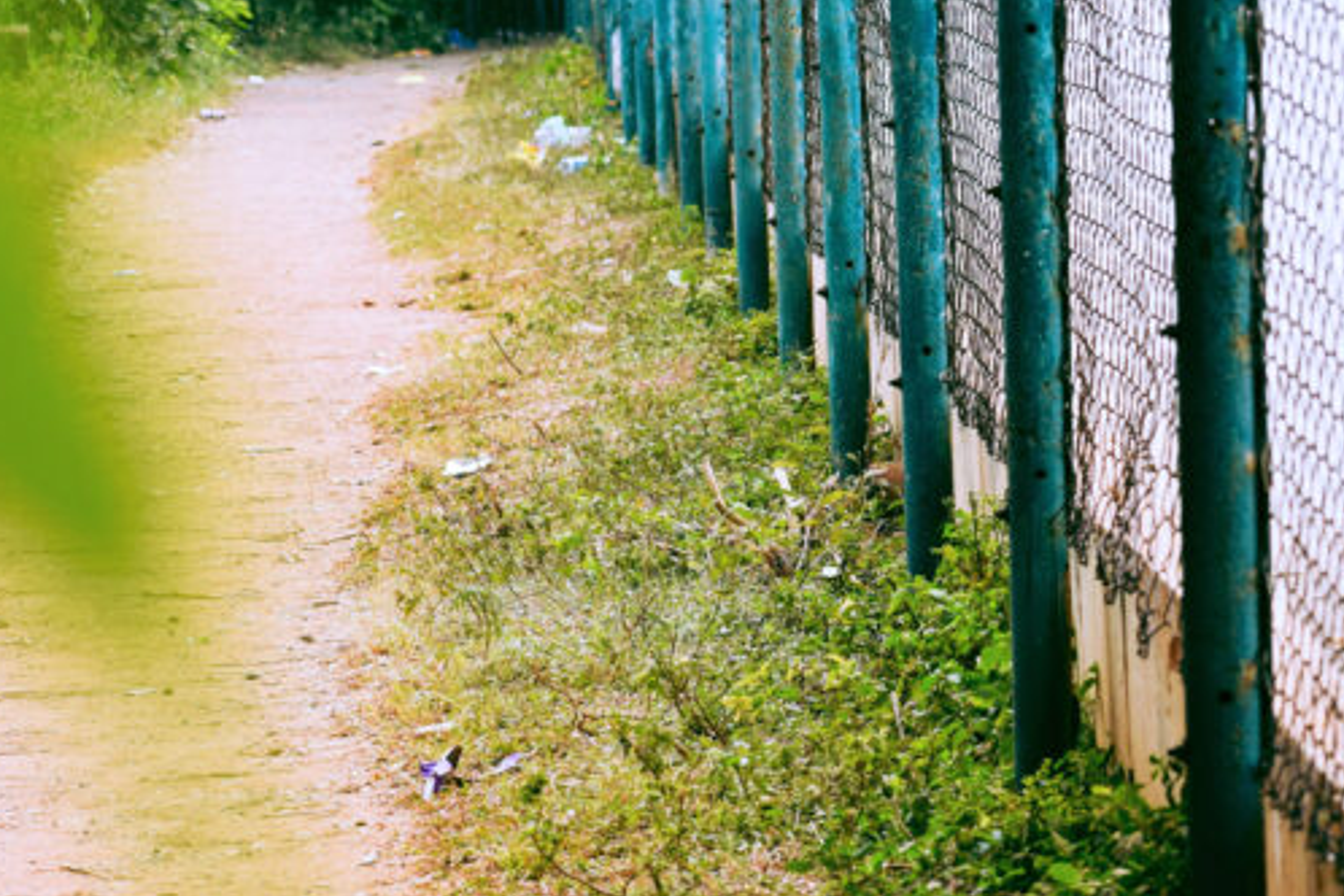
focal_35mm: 284
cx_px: 718
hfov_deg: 7.3
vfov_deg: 4.8
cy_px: 69
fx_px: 10602
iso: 360
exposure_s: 1/500
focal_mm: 92
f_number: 8
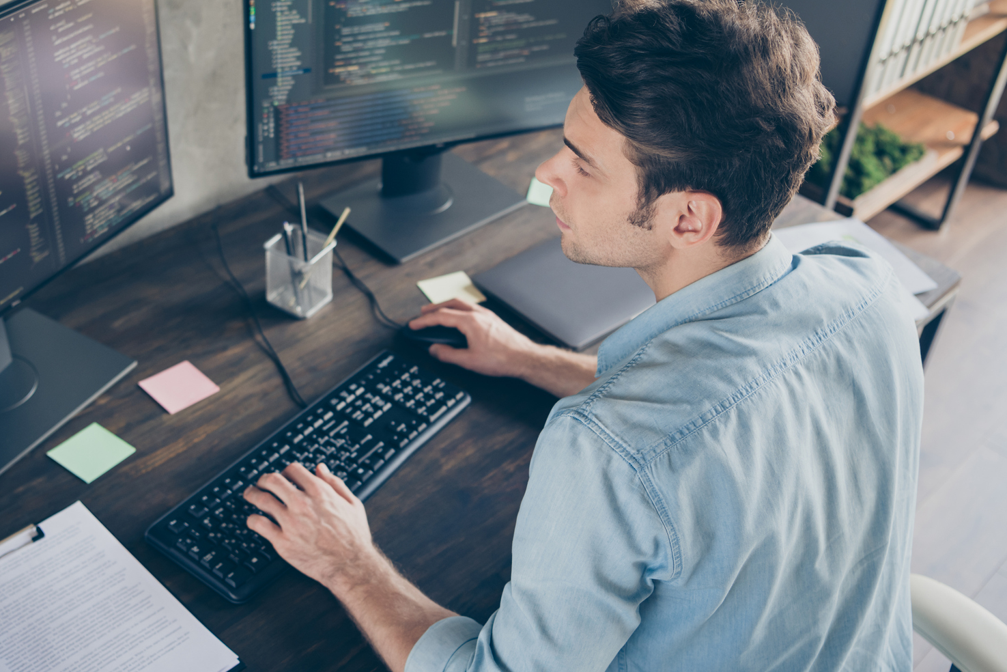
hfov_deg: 42.6
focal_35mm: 46
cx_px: 409
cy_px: 300
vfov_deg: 29.2
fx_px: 1287
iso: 200
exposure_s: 1/60
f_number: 2.8
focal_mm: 32
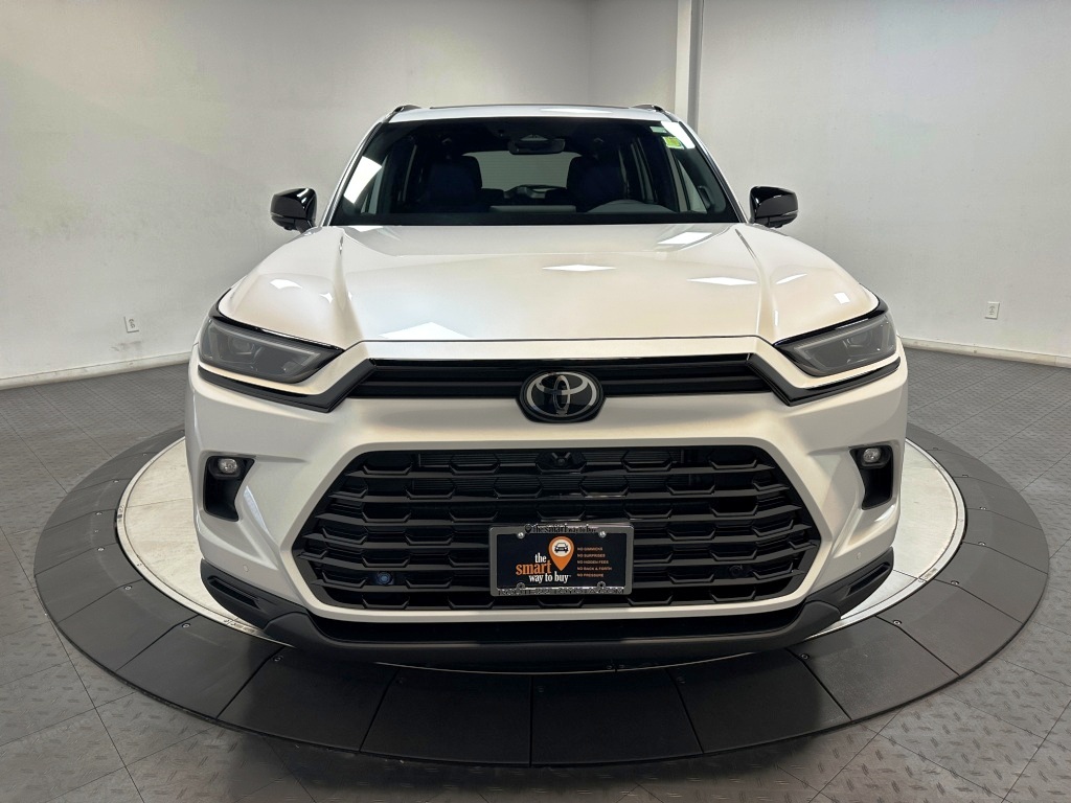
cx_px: 536
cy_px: 402
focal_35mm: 24
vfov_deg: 56.8
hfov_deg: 71.6
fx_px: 743
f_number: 1.78
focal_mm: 6.86
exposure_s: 1/60
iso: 160
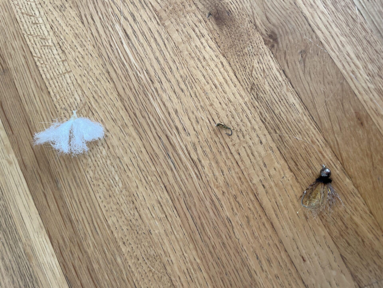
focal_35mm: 26
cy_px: 144
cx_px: 192
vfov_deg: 53.1
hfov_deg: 67.3
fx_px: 288
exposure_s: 1/120
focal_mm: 4.2
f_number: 1.6
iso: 64
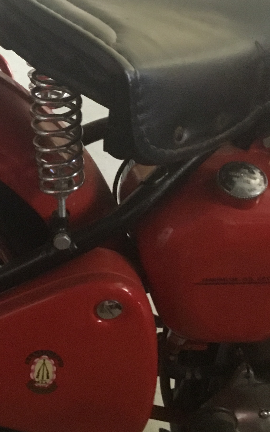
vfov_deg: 34.4
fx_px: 695
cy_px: 175
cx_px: -2
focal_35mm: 59
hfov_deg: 21.2
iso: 400
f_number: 2.4
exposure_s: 1/17
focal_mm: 3.3
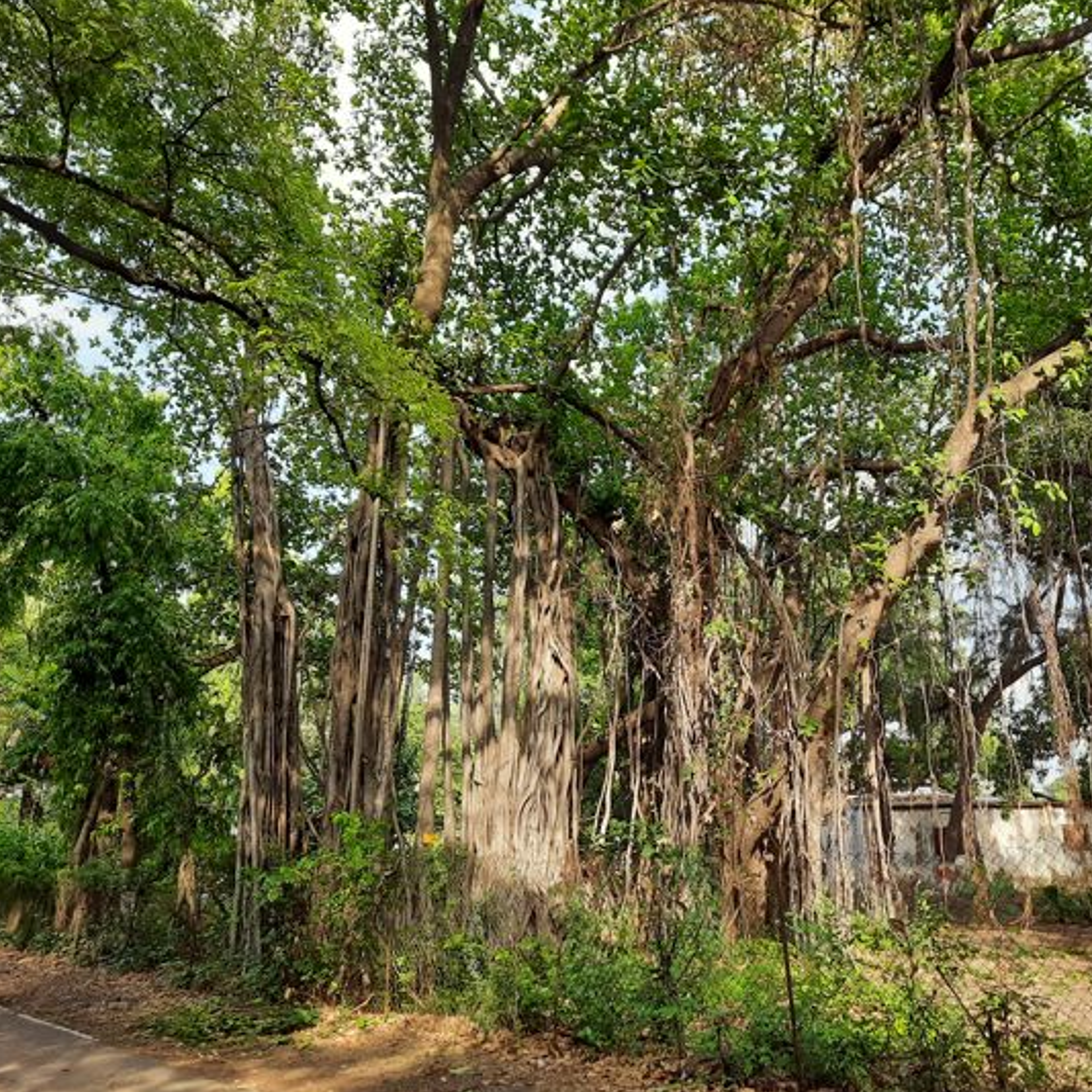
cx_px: 706
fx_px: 1035
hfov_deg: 54.8
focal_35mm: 29
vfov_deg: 55.6
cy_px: 544
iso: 20
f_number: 1.8
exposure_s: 1/100
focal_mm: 5.23
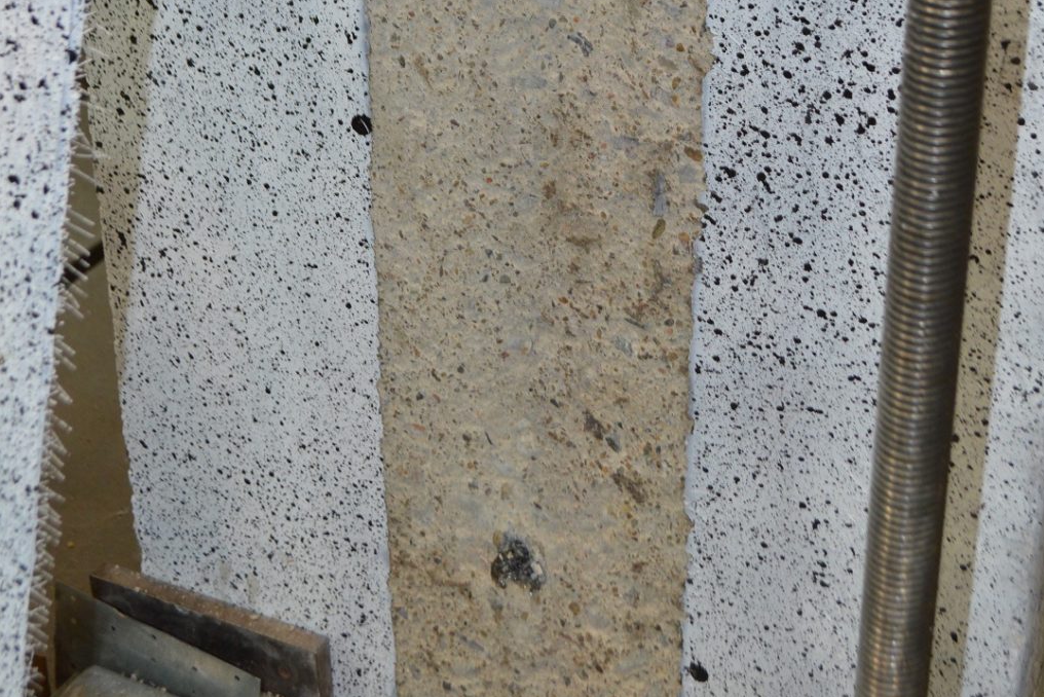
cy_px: 142
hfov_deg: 26.3
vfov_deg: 17.6
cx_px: 523
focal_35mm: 77
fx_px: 2234
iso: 720
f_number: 5
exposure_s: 1/60
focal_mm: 34
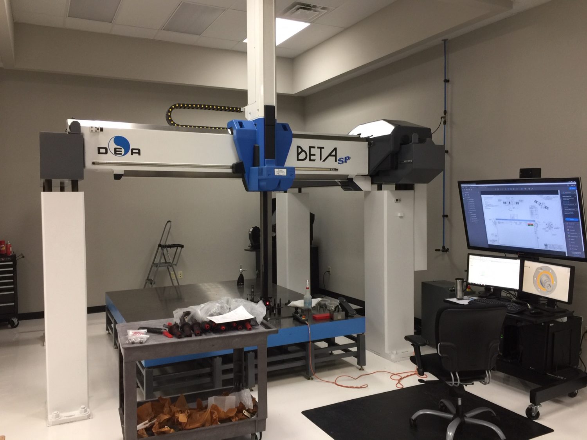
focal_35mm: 29
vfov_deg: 48.2
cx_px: 294
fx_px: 492
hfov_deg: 61.7
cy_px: 220
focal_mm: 4.15
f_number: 2.2
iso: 32
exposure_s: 1/15
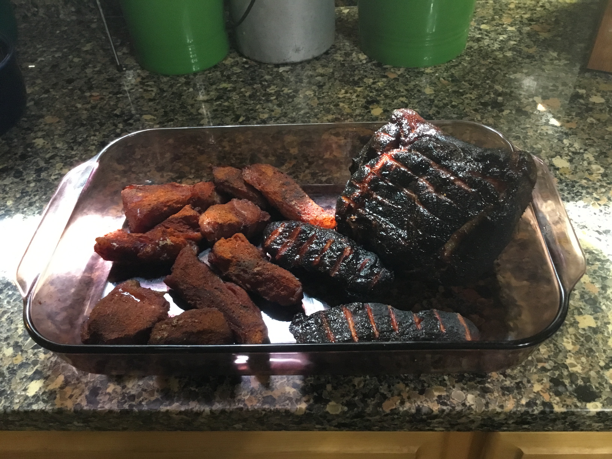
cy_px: 230
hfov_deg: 58.4
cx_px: 306
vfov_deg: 45.4
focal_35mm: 31
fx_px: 548
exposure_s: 1/20
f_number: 2.4
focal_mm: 3.3
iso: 200
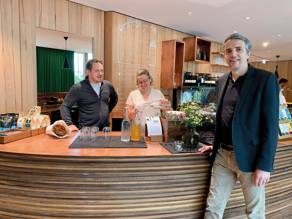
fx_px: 219
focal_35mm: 26
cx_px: 146
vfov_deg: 53.1
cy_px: 110
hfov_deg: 67.3
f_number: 1.8
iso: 100
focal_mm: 4.25
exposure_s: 1/70
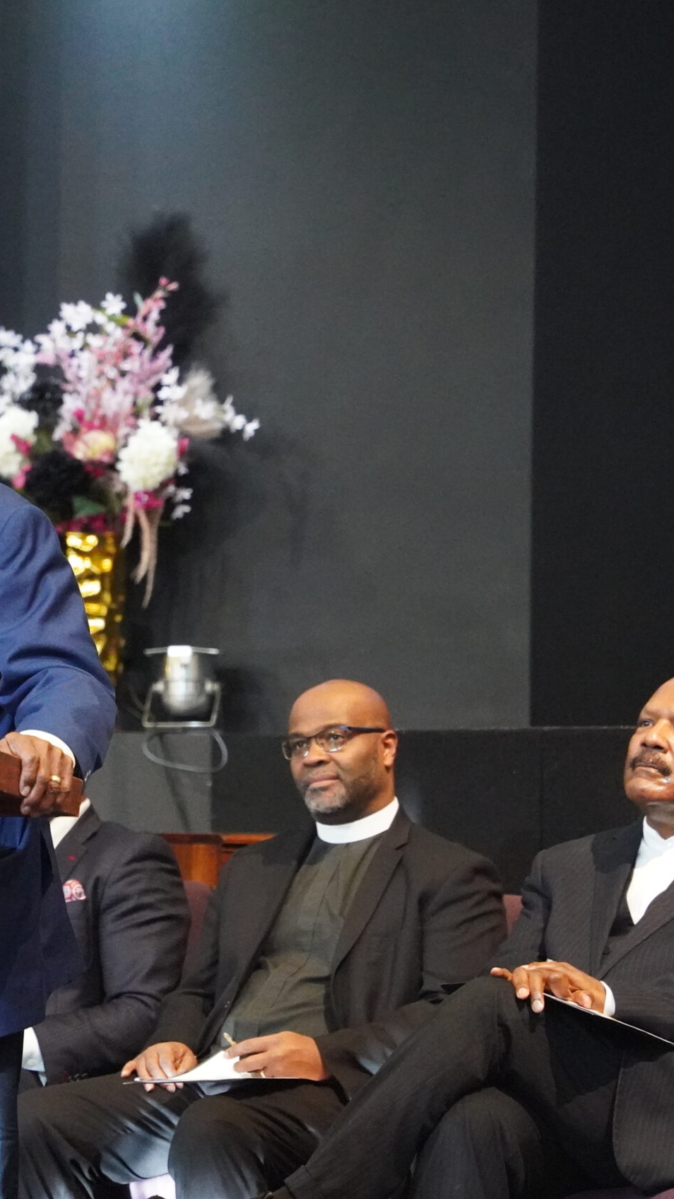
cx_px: -94
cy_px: 600
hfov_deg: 7.3
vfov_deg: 13.0
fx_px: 5274
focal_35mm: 166
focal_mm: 70
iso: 6400
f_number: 2.8
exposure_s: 1/400
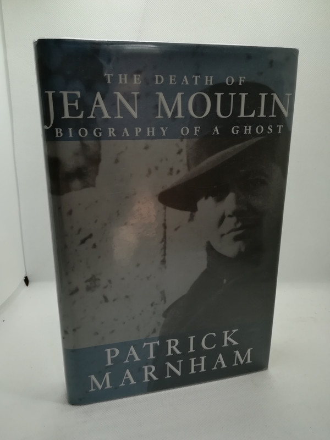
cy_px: 220
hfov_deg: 53.1
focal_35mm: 26
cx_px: 165
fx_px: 330
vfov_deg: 67.3
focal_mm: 3.83
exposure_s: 1/100
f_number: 2.2
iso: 50
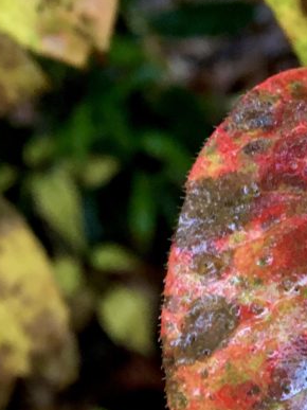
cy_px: 557
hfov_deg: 16.9
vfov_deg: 20.3
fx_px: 1029
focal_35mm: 87
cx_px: 198
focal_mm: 4.15
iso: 160
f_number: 2.2
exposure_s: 1/30
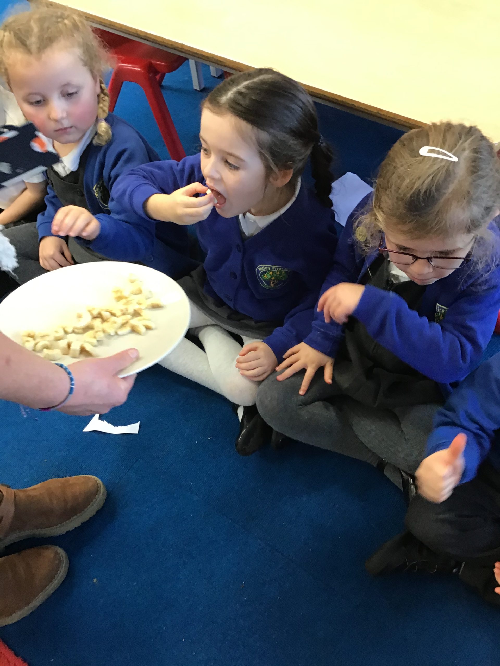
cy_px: 333
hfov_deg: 45.4
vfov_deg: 58.4
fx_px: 597
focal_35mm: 31
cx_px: 250
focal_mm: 3.3
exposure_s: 1/33
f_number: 2.4
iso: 125
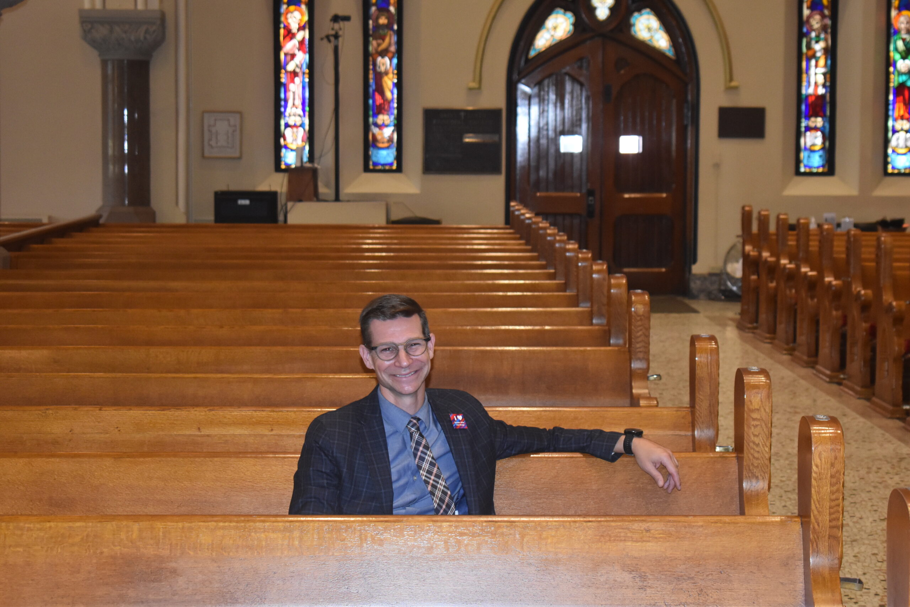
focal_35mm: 82
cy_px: 304
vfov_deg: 16.6
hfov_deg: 24.6
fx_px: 2086
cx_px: 455
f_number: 5.6
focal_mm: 55
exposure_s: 1/60
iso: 1600
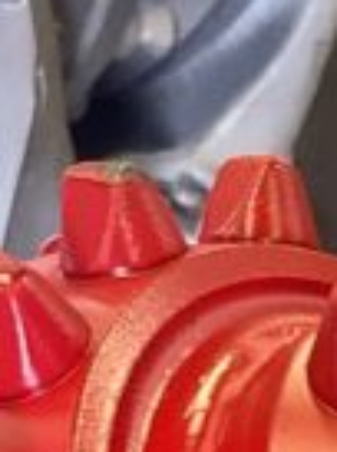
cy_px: 1422
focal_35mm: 195
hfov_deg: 7.1
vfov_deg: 8.3
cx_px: 846
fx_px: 2543
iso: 160
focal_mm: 5.4
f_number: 1.8
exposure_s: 1/40
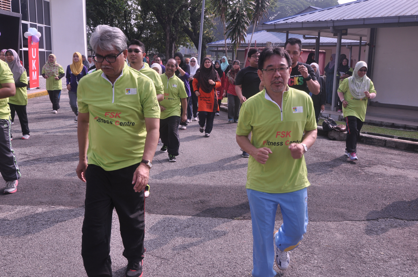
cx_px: 209
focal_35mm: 36
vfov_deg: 36.8
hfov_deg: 53.2
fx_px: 417
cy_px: 138
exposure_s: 1/250
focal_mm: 24
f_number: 10
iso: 200
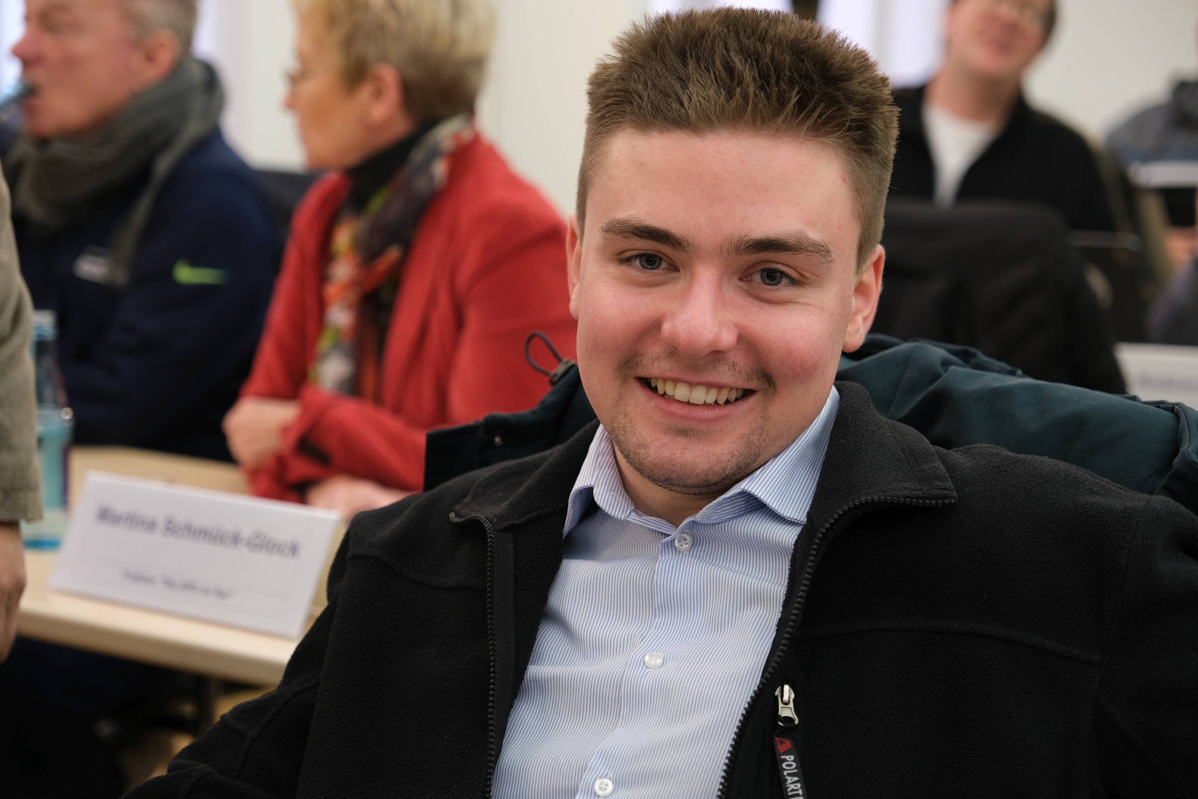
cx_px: 599
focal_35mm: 83
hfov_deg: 24.5
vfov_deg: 16.5
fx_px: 2762
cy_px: 400
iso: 800
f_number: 2.8
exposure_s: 1/58
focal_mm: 55
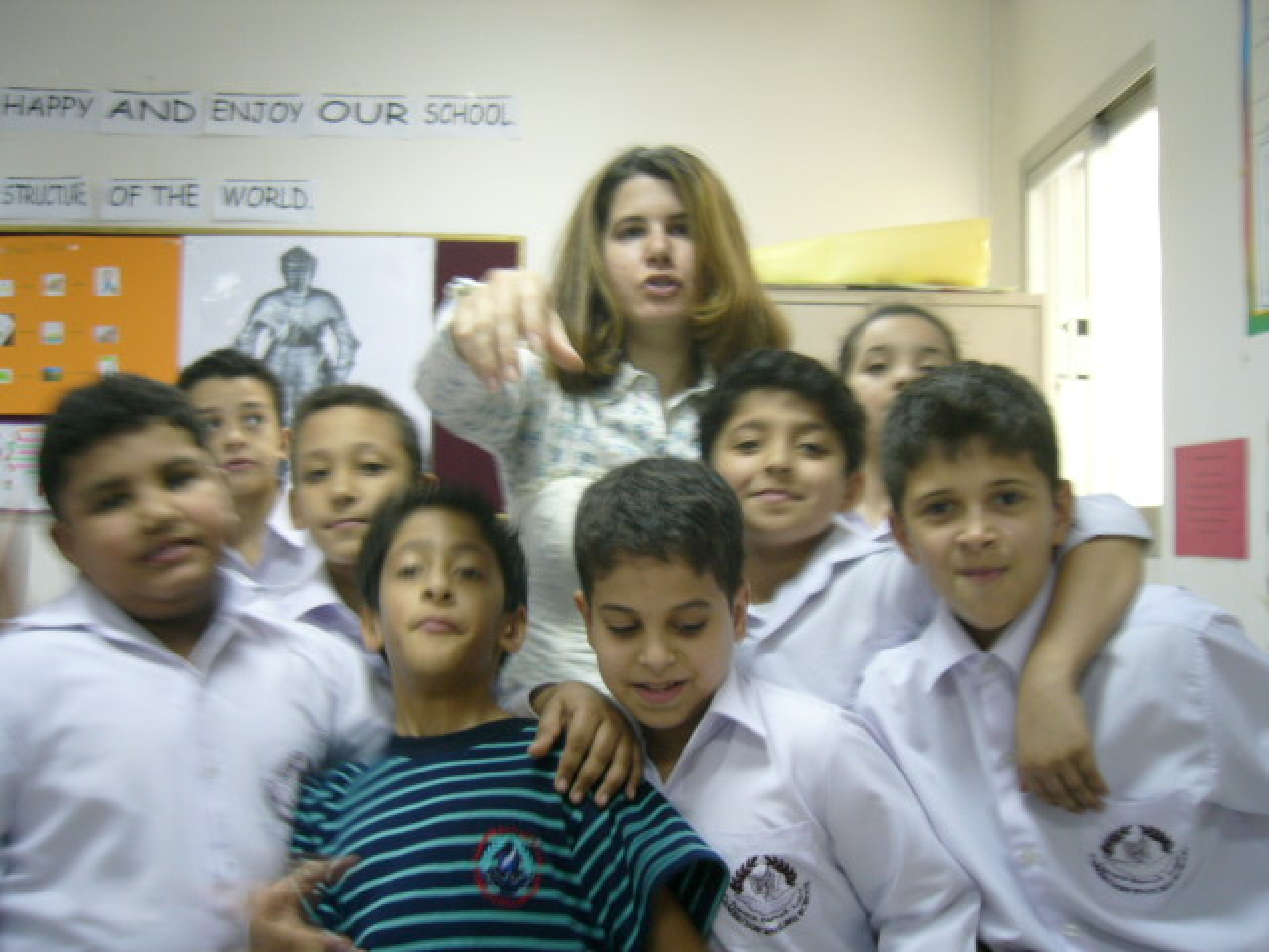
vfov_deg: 40.7
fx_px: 1283
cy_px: 476
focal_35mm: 35
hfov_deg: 52.6
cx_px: 634
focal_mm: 5.8
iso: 50
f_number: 2.8
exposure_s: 1/8
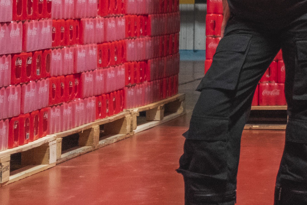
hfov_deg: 13.3
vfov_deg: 9.5
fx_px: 1211
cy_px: -48
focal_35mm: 142
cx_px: 506
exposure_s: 1/100
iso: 1000
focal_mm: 23
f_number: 2
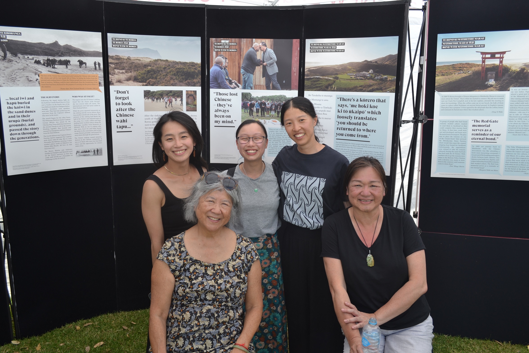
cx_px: 264
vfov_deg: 43.6
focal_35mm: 30
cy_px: 176
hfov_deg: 61.9
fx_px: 441
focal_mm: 20
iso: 100
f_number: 5.6
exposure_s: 1/125
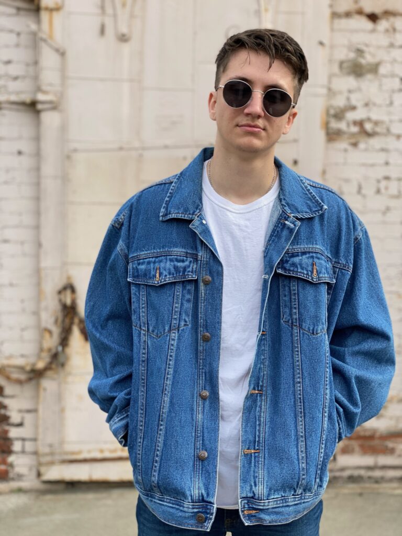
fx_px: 805
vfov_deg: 36.8
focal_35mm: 52
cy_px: 268
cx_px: 201
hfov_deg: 28.0
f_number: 2
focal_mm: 6
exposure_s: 1/428
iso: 20
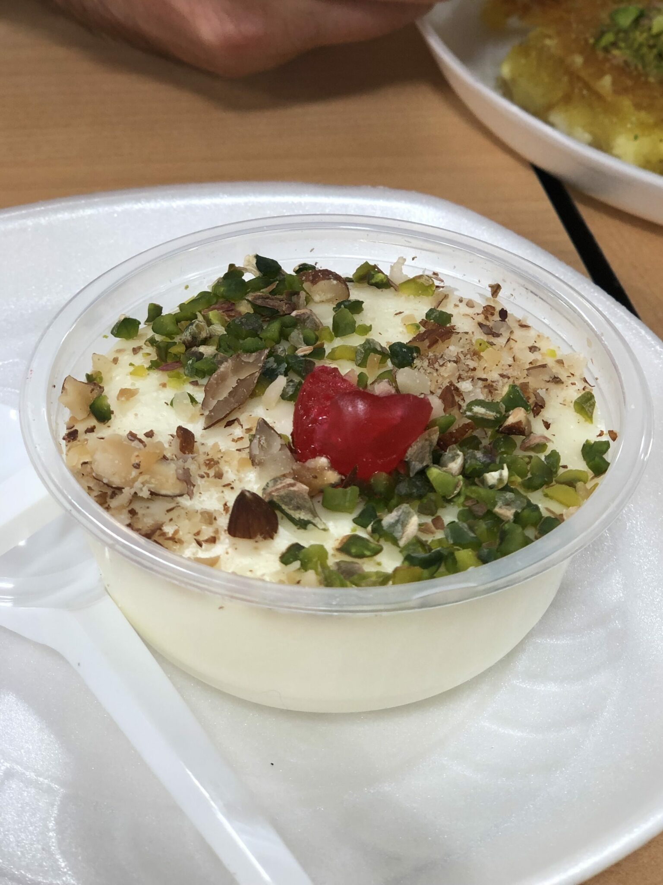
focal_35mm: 52
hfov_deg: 28.0
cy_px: 442
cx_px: 332
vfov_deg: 36.8
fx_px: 1328
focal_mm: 6
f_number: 2.4
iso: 32
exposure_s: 1/50
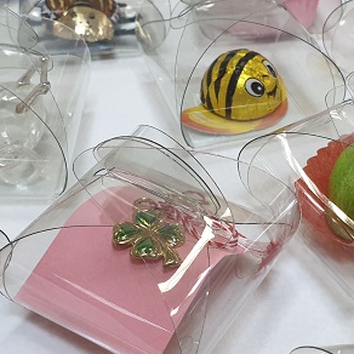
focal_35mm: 63
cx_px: 235
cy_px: 205
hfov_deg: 27.1
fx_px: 729
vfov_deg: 27.3
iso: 160
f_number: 2.4
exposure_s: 1/50
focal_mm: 4.3
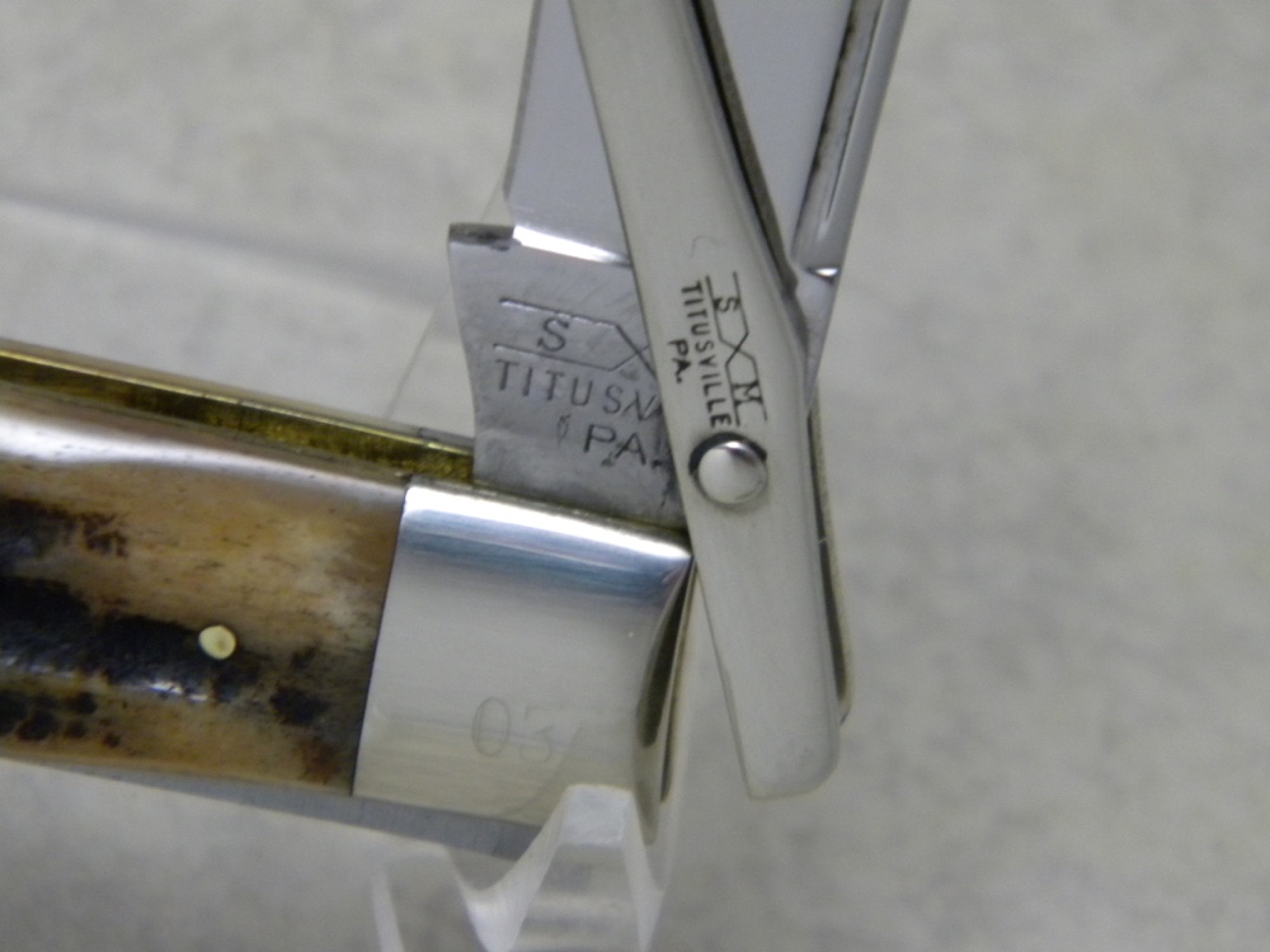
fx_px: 6714
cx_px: 635
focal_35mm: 183
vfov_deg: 8.1
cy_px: 476
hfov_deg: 10.8
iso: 400
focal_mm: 33.1
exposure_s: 1/20.5
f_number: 5.2
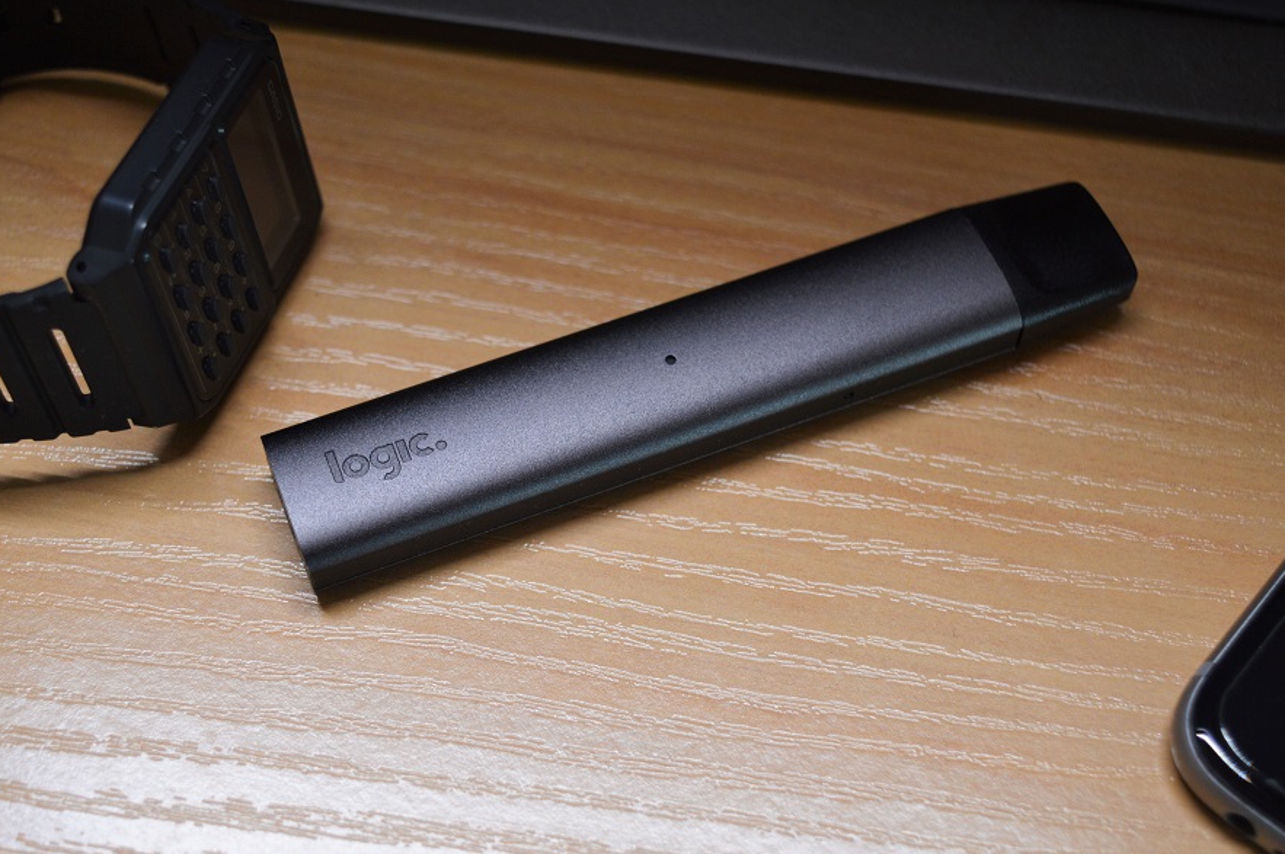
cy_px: 429
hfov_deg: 38.2
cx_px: 639
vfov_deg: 25.9
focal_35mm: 52
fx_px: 1854
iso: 400
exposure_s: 1/60
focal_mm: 34
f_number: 4.5
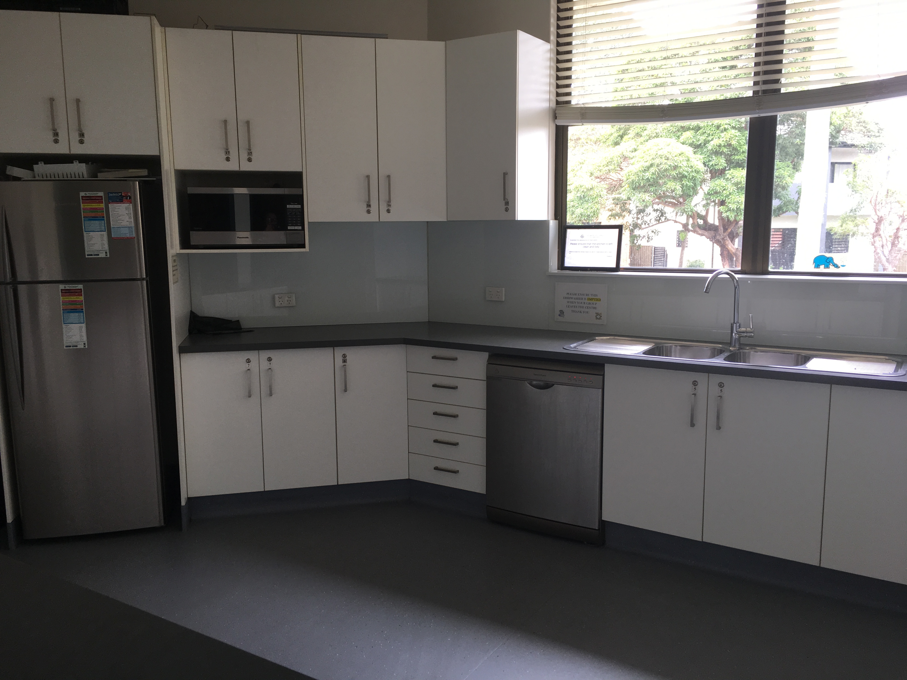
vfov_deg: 48.2
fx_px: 760
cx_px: 454
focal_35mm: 29
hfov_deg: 61.7
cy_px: 340
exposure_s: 1/50
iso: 25
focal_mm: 4.15
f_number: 2.2
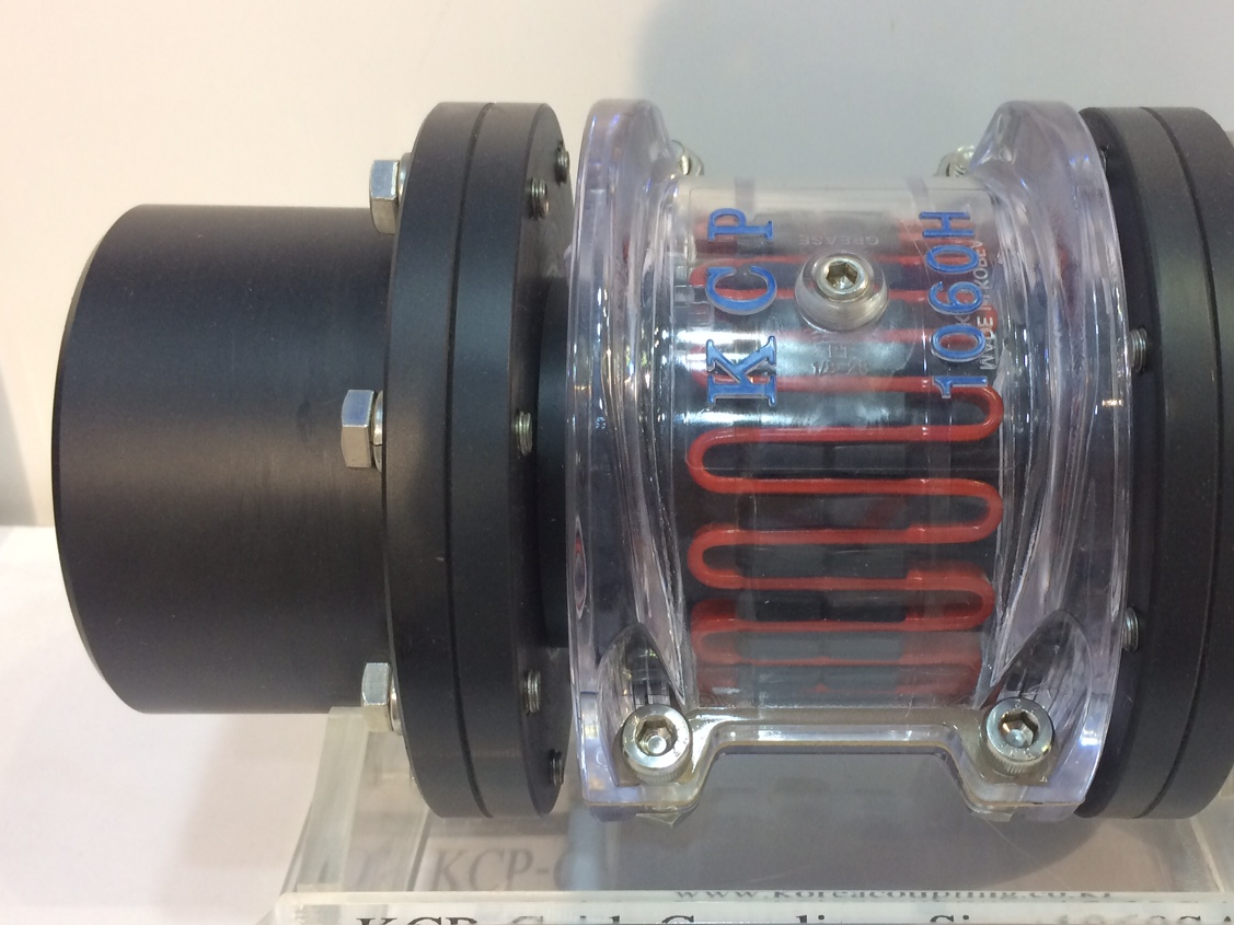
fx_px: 1497
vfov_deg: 34.3
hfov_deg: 44.5
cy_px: 502
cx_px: 756
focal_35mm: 42
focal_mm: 4.15
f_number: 2.2
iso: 125
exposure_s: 1/33
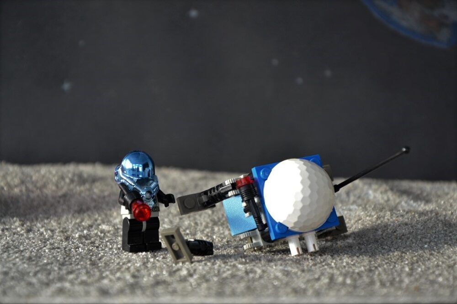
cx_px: 228
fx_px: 1999
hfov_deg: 13.0
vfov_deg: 8.7
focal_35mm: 158
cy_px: 152
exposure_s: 1/40
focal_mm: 105
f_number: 7.1
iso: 400
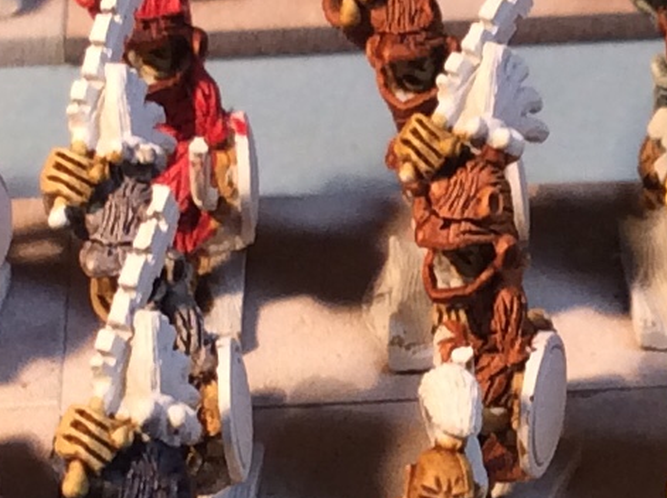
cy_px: 416
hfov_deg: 11.2
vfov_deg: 8.4
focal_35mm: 176
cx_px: 411
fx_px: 3387
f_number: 2.4
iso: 40
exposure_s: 1/33
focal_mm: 3.3
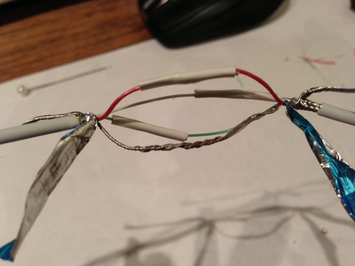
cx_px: 178
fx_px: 338
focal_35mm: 33
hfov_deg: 55.4
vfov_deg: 42.9
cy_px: 133
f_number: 2.4
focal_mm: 4.13
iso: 100
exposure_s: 1/20
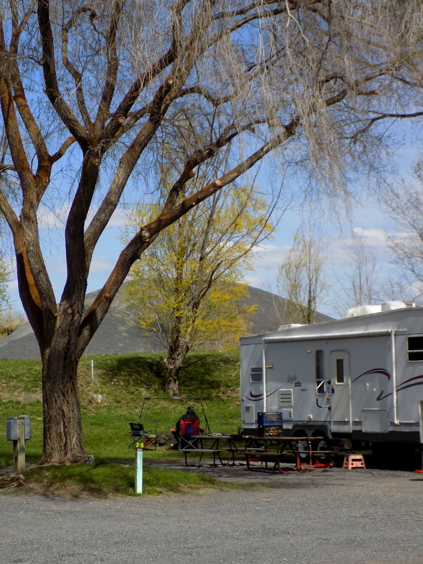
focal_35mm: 97
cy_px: 282
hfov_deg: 15.2
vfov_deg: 20.2
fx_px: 1580
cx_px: 212
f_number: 4.6
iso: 80
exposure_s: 1/800
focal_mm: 17.2
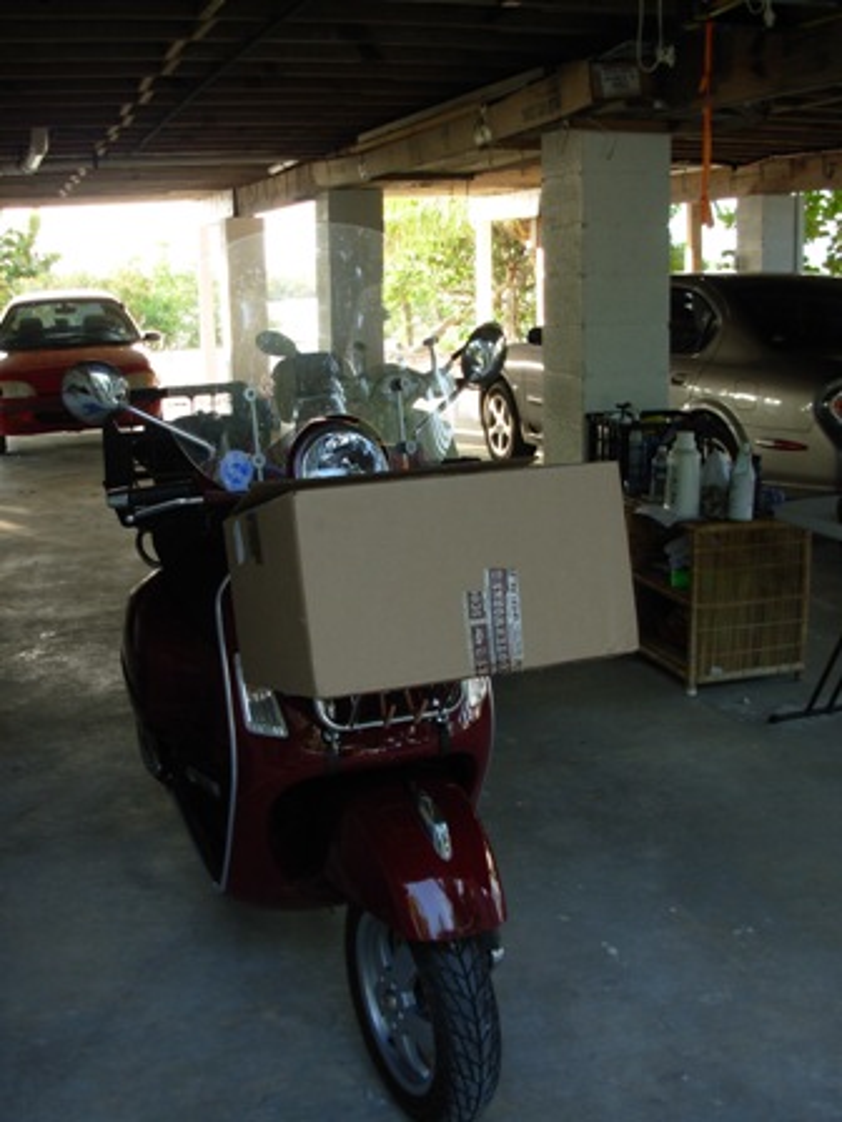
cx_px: 421
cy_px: 561
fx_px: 1232
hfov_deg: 37.7
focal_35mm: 38
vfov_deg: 49.0
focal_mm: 6.3
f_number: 2.9
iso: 50
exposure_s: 1/50.8
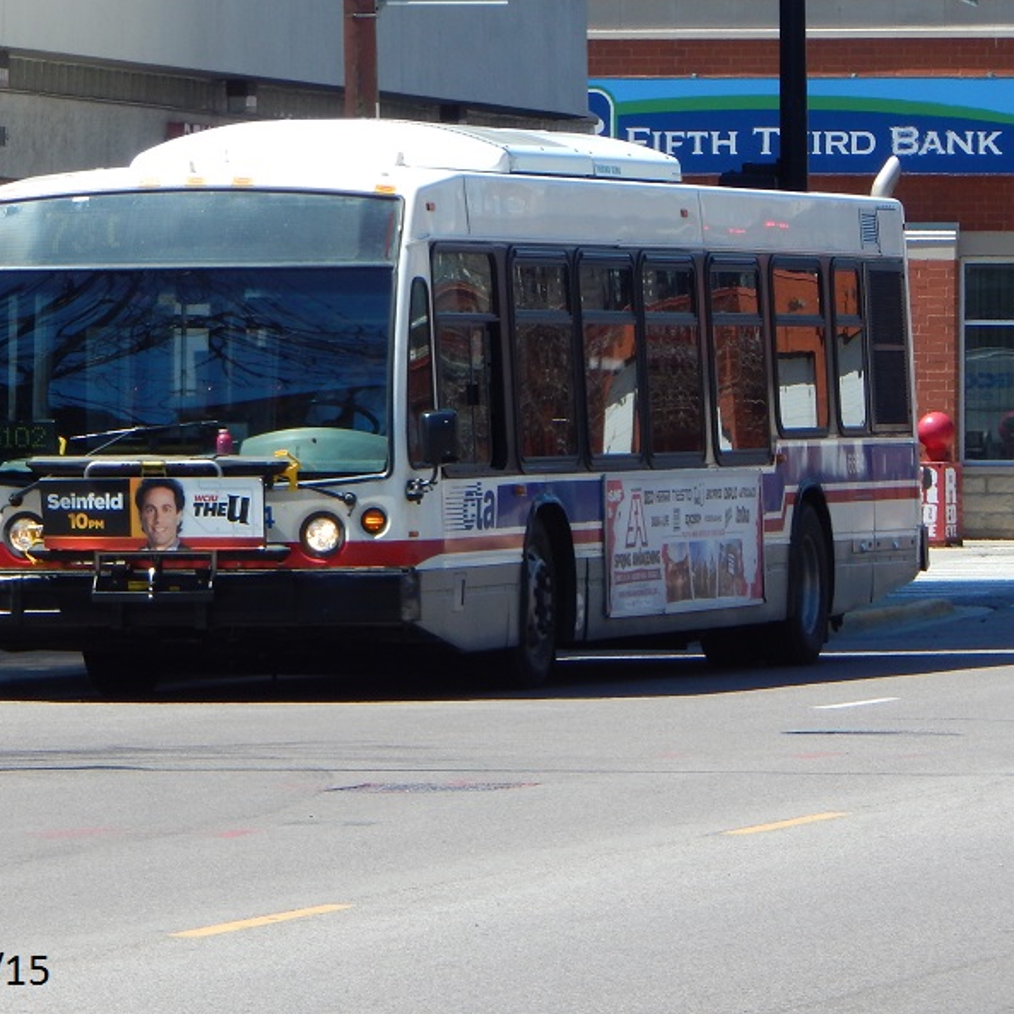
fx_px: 11467
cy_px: 388
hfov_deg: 5.1
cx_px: 359
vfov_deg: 5.1
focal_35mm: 346
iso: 125
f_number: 5.6
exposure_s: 1/400
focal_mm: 41.7
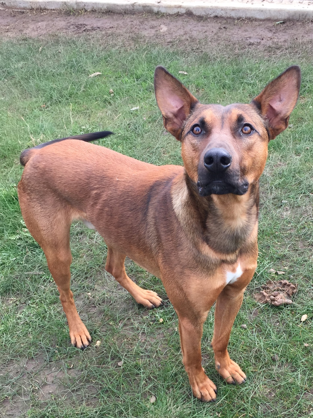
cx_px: 156
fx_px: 350
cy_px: 209
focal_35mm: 29
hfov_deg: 48.2
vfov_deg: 61.7
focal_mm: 4.15
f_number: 2.2
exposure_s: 1/179
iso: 32
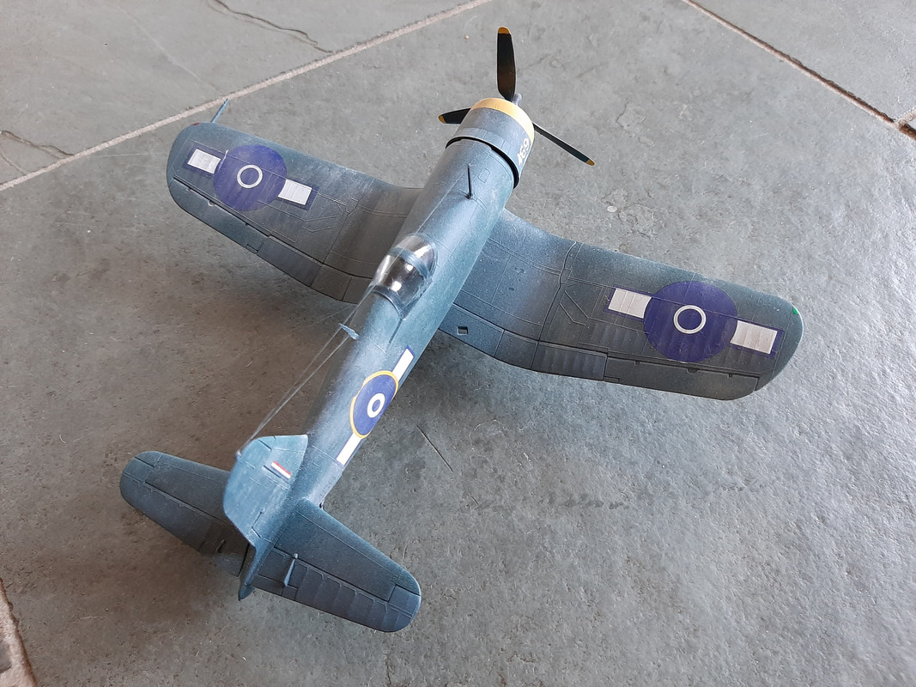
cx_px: 458
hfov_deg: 67.3
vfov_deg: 53.1
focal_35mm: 26
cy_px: 344
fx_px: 688
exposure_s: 1/40
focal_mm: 3.93
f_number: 1.7
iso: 200
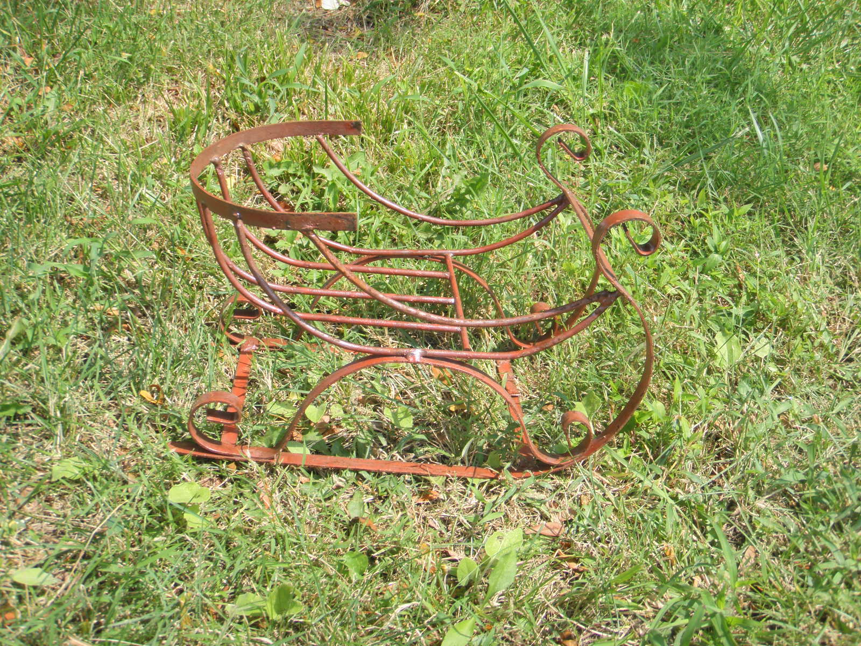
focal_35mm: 38
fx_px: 945
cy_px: 323
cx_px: 430
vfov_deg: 37.7
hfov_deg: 49.0
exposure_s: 1/160
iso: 50
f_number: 4.5
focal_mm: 6.7
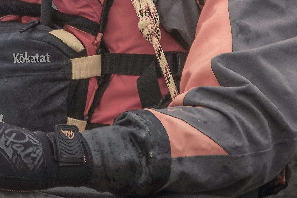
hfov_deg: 1.9
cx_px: -80
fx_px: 8984
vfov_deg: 1.3
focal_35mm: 1089
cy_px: -110
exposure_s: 1/500
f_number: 4
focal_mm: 110.13
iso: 100
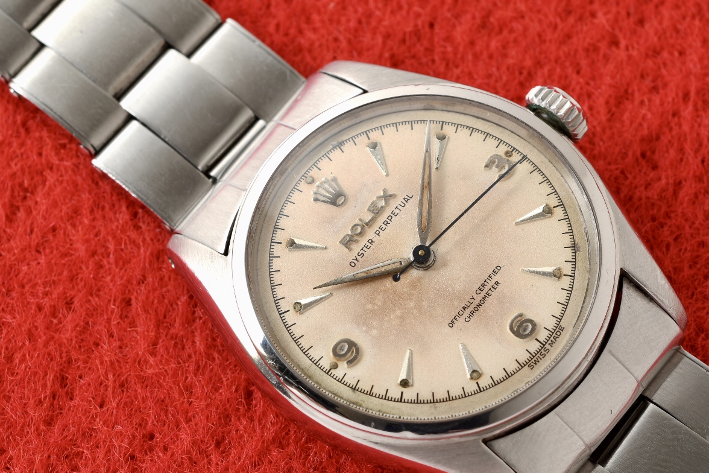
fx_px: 2442
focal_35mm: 124
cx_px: 429
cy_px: 306
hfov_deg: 16.5
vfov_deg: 11.0
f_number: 13
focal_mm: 60
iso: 50
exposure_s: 1/160
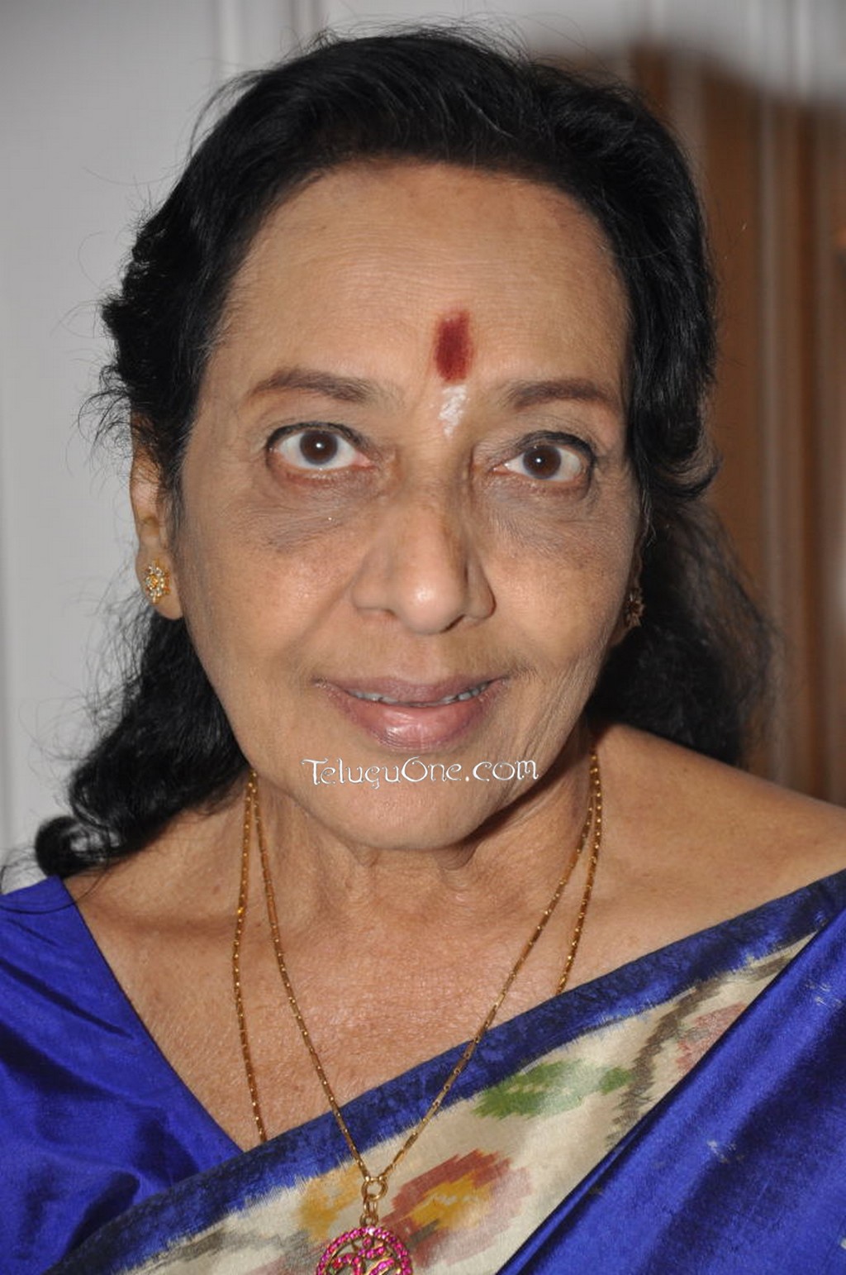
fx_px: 4771
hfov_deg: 10.1
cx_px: 423
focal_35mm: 135
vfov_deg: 15.2
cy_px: 638
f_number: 5.6
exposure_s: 1/125
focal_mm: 90
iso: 640
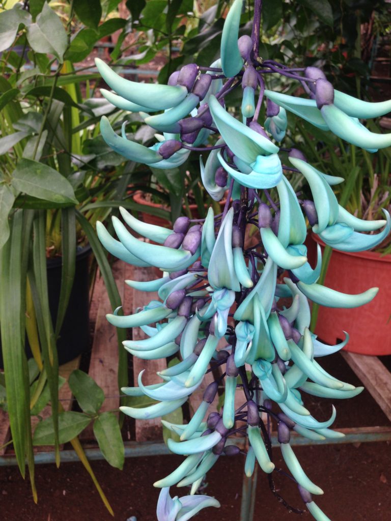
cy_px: 260
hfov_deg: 42.9
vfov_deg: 55.4
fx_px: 497
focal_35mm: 33
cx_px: 196
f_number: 2.4
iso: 50
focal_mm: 4.12
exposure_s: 1/124
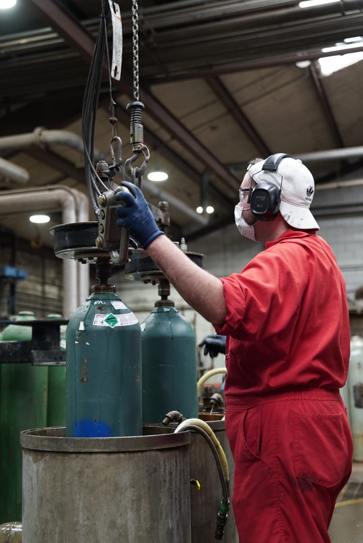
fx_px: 680
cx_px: 182
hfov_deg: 29.9
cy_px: 272
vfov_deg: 43.6
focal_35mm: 45
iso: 640
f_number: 2.8
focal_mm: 45
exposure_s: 1/320
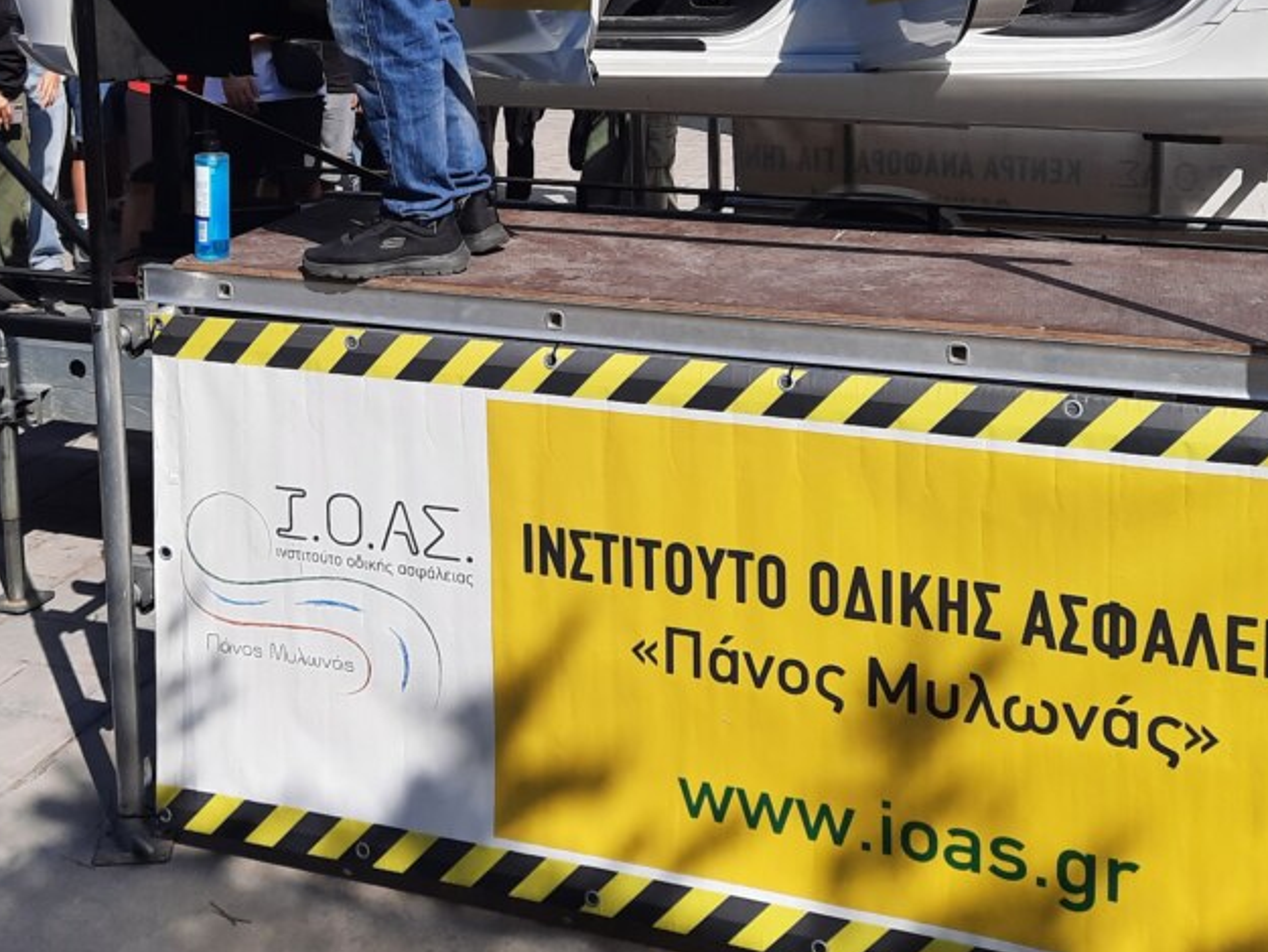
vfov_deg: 29.0
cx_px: 471
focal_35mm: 48
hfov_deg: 39.4
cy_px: 79
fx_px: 1759
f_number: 2
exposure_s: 1/1730
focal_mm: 4.6
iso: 32
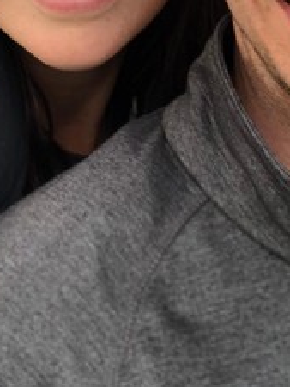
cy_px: -113
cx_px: 142
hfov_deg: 16.3
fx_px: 1016
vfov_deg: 19.8
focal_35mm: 91
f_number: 2.2
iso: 25
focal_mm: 2.87
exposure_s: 1/60
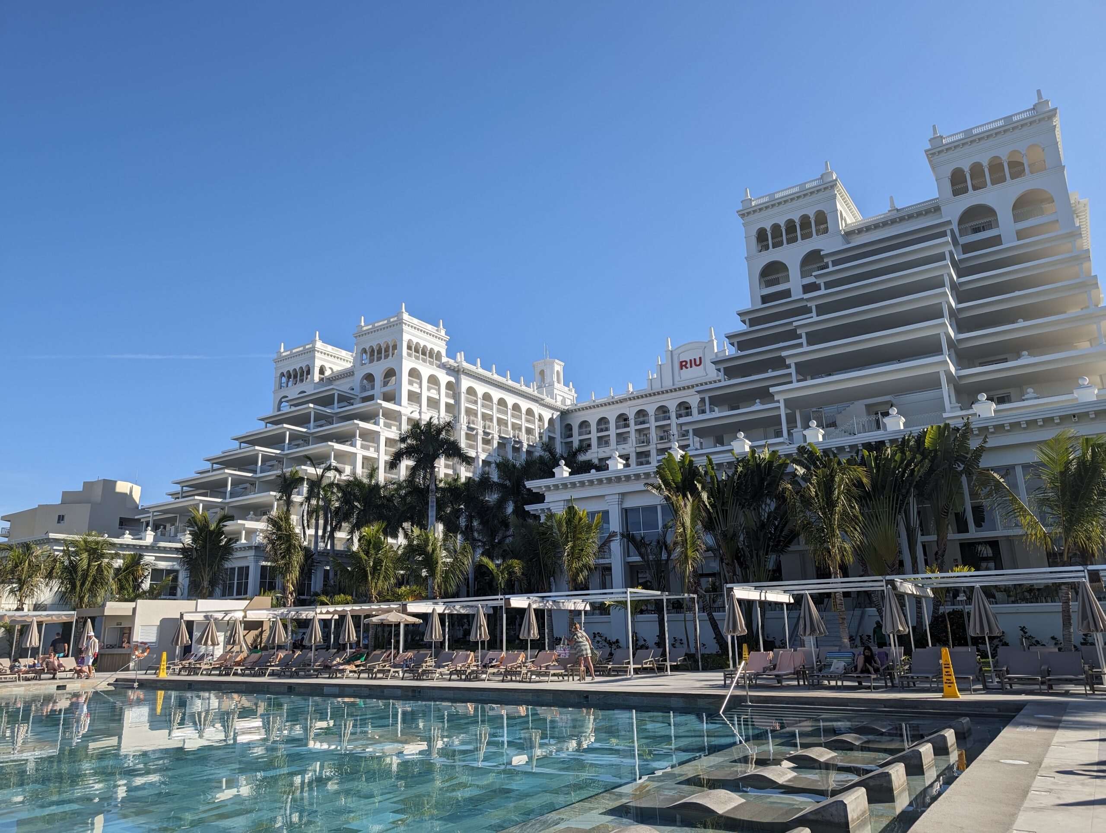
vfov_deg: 56.9
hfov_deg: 71.5
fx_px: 768
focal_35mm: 24
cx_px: 553
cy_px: 416
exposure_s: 1/1119
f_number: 1.68
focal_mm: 6.9
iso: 19
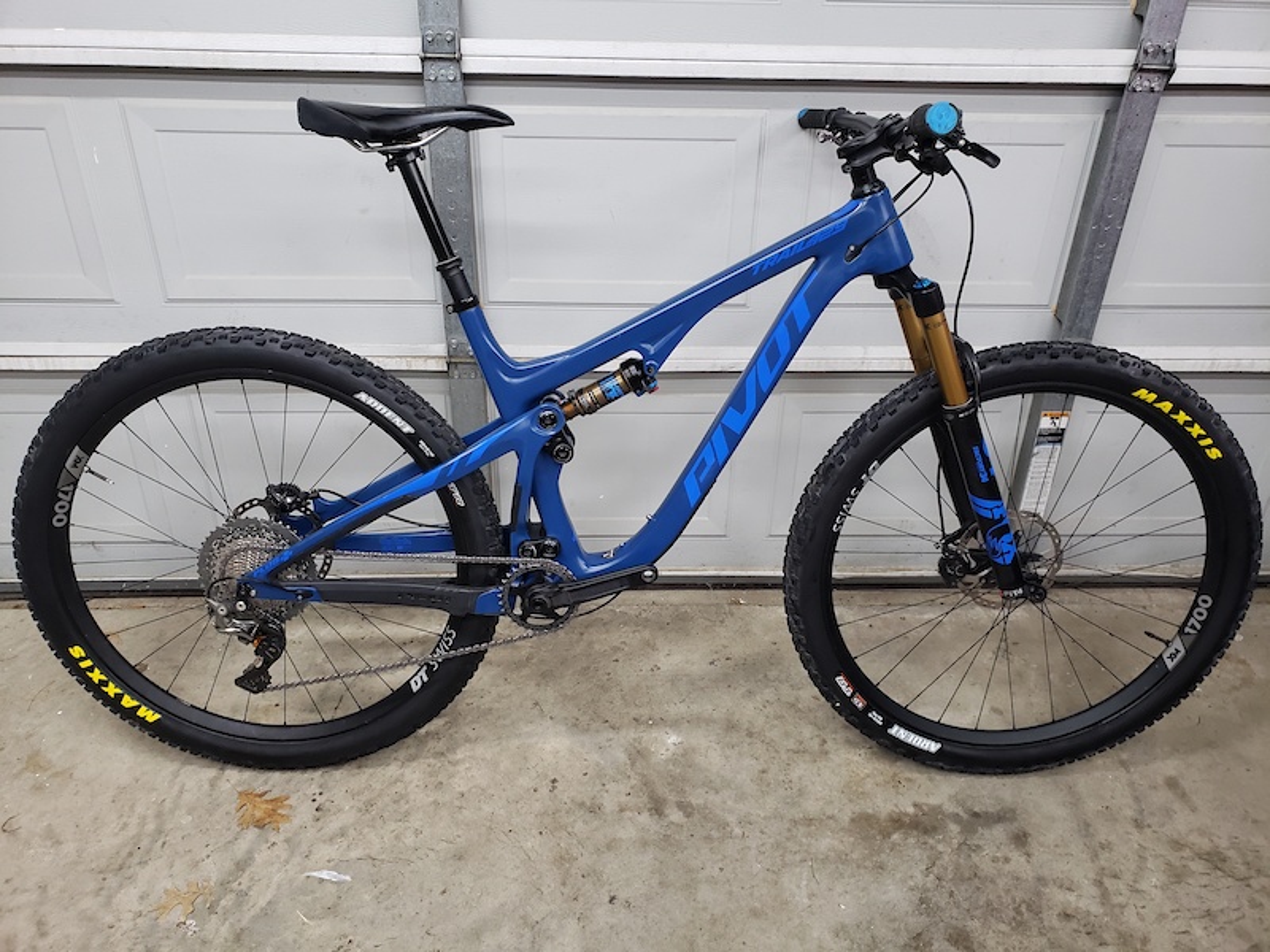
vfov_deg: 53.1
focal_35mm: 26
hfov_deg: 67.3
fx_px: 954
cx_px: 635
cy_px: 476
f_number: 2.4
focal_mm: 4.3
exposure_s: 1/60
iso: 320
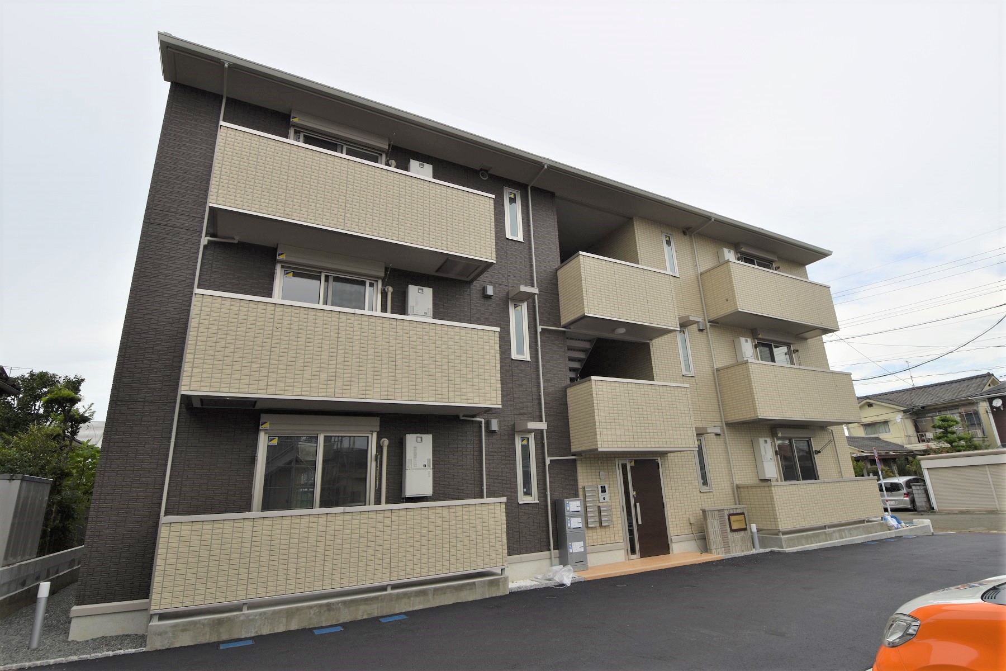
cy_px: 336
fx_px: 503
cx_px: 503
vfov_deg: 67.4
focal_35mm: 18
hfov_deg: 90.0
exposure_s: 1/200
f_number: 8
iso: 100
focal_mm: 12
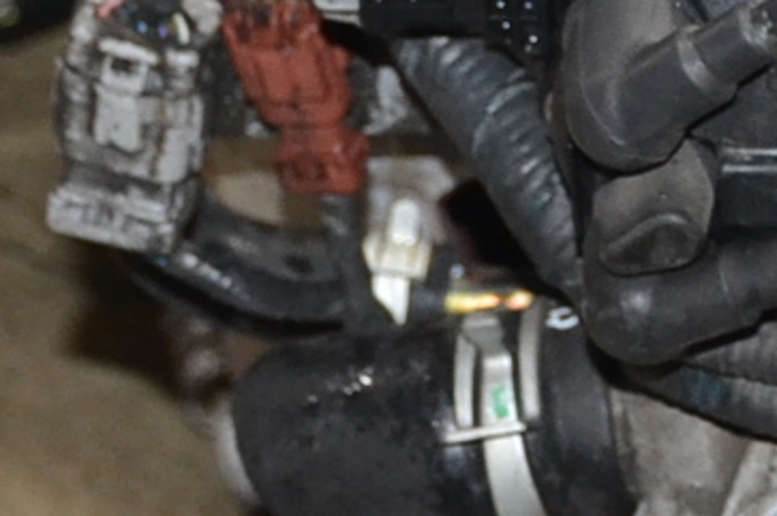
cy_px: -73
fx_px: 7458
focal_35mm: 346
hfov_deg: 5.8
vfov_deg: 4.0
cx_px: 1545
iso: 800
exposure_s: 1/60
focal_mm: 34
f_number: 4.2
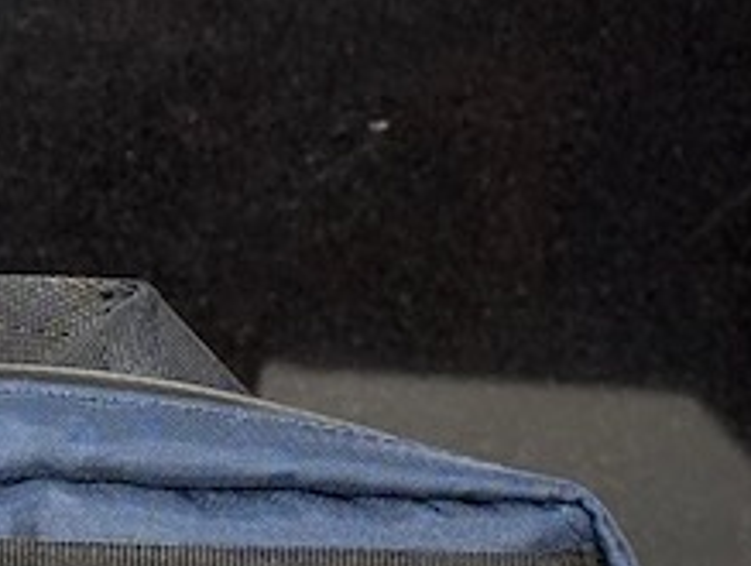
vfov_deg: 6.6
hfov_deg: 8.8
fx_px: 4868
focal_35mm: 224
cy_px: 810
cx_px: -3
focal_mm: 6.76
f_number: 1.78
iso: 125
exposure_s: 1/98
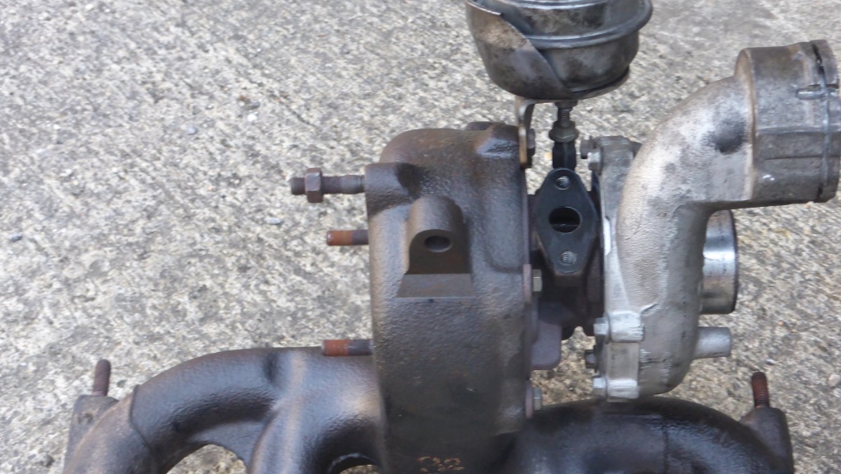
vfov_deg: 17.0
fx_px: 1584
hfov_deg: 29.7
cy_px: 252
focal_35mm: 71
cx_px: 421
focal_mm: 11
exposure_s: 1/60
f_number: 4.8
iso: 400
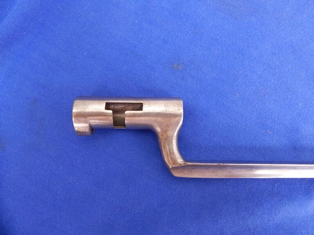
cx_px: 157
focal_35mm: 22
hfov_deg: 76.4
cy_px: 118
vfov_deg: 61.1
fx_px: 200
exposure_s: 1/8
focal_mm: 4
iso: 400
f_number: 3
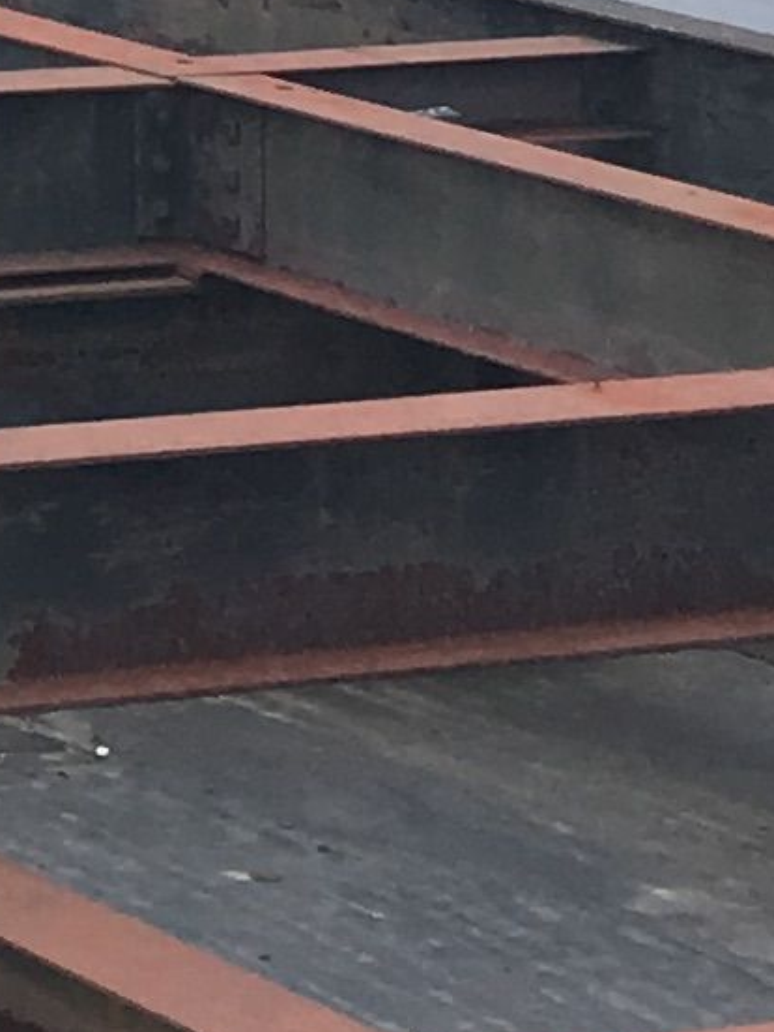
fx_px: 6320
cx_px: -1477
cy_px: -1187
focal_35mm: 212
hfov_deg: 6.5
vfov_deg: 8.7
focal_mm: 4.15
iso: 25
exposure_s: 1/712
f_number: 2.2
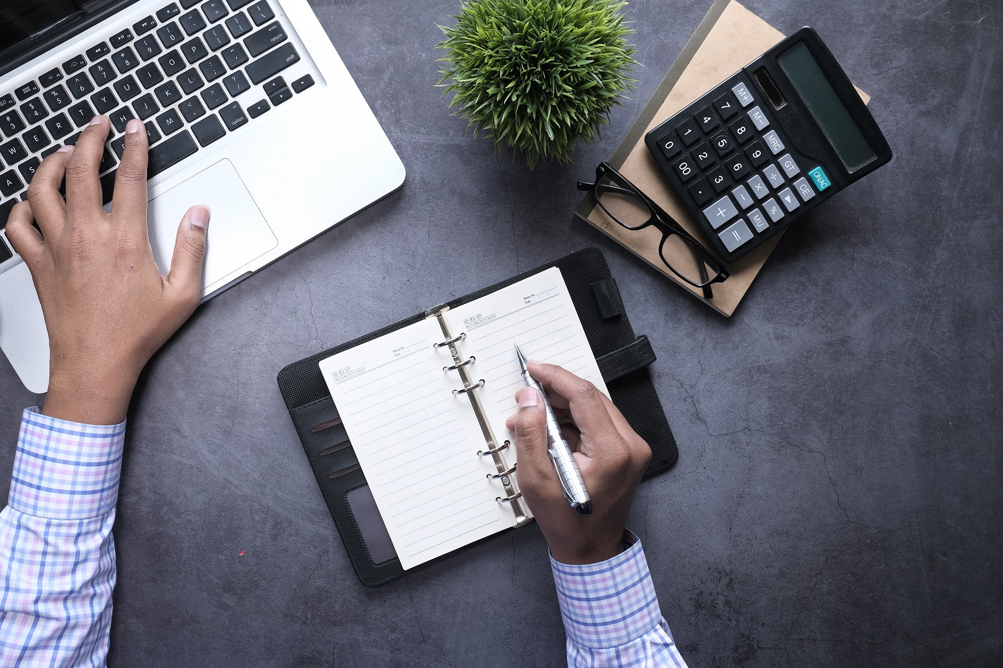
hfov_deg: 54.4
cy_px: 334
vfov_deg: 37.9
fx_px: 975
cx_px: 502
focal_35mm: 35
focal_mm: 23
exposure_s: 1/60
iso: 200
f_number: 5.6
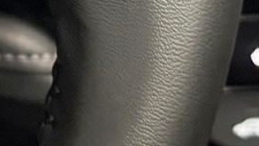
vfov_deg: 5.9
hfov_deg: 10.5
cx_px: -117
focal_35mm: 198
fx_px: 1360
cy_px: -185
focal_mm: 6.86
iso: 640
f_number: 1.78
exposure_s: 1/24
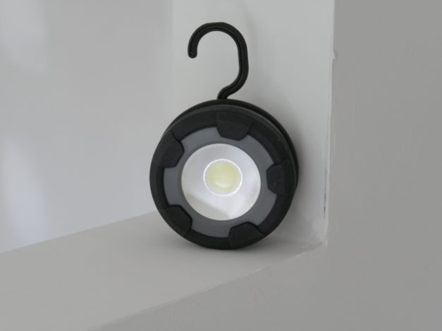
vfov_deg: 16.1
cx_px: 221
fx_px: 1174
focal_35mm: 92
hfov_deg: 21.3
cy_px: 166
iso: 1600
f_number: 4.9
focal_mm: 46
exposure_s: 1/100
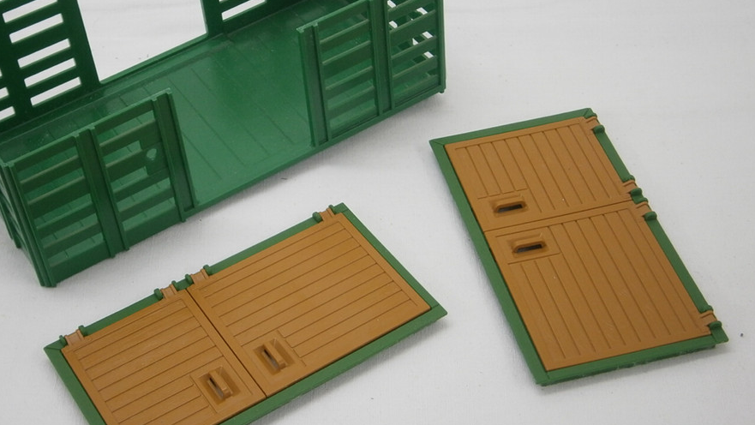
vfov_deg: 19.4
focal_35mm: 62
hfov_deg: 33.8
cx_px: 317
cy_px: 177
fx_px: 1241
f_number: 3.4
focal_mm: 8.3
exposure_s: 1/20
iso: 125
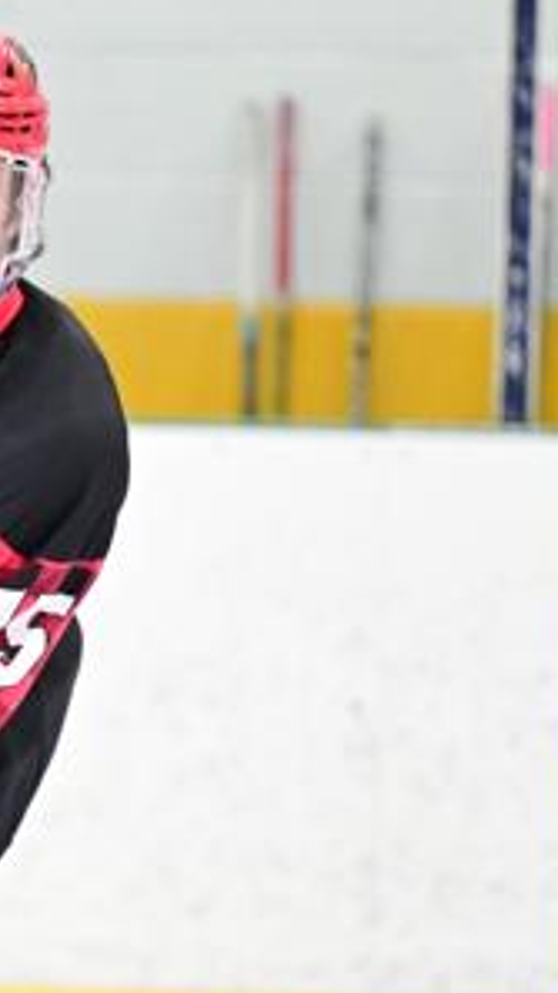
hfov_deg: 1.9
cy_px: 625
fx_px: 16708
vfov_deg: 3.4
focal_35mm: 635
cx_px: -70
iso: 6400
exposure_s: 1/1250
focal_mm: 200
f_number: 2.8
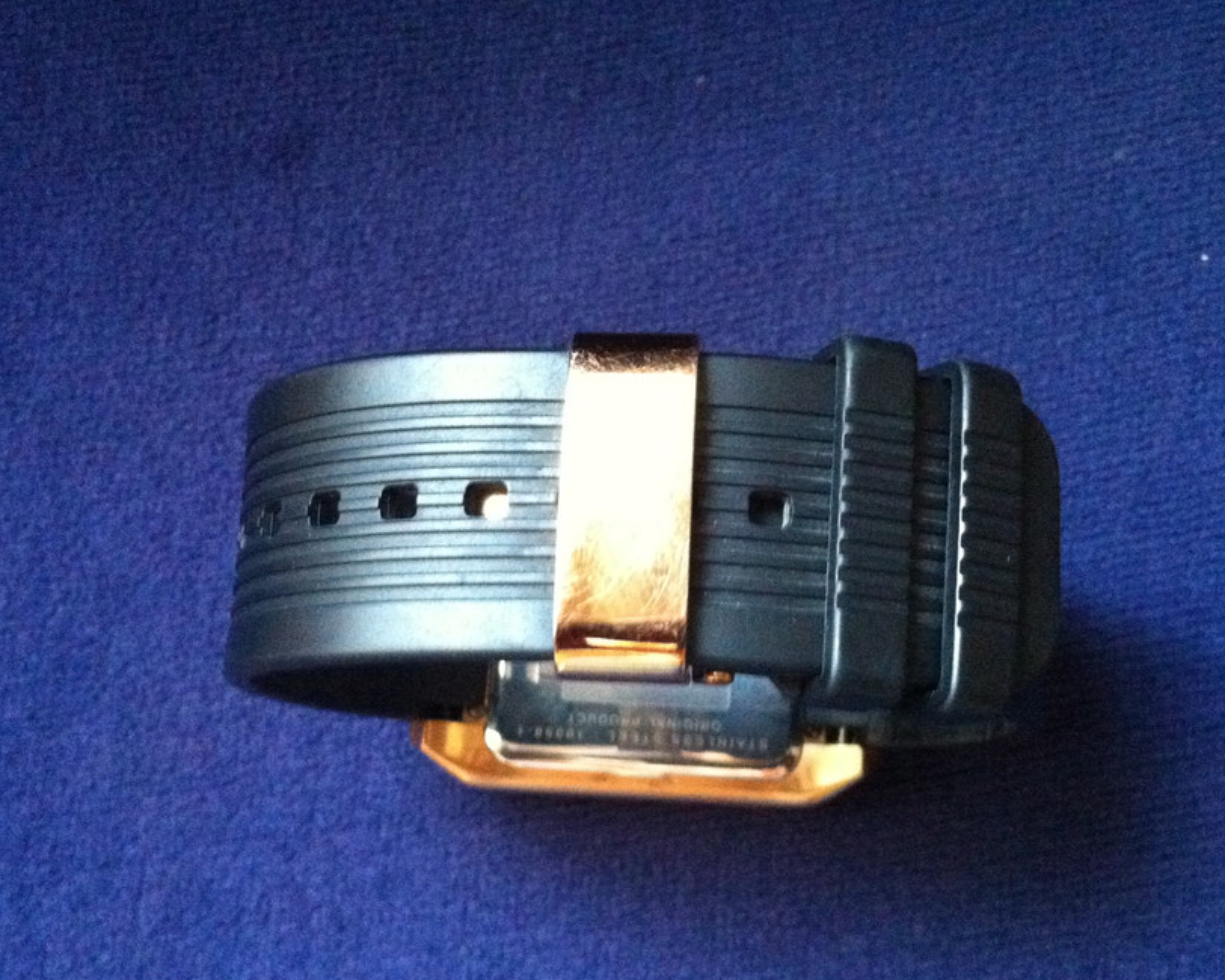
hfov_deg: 41.1
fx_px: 1632
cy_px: 564
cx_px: 621
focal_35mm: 45
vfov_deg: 33.4
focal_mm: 3.85
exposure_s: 1/15
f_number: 2.8
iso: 1000
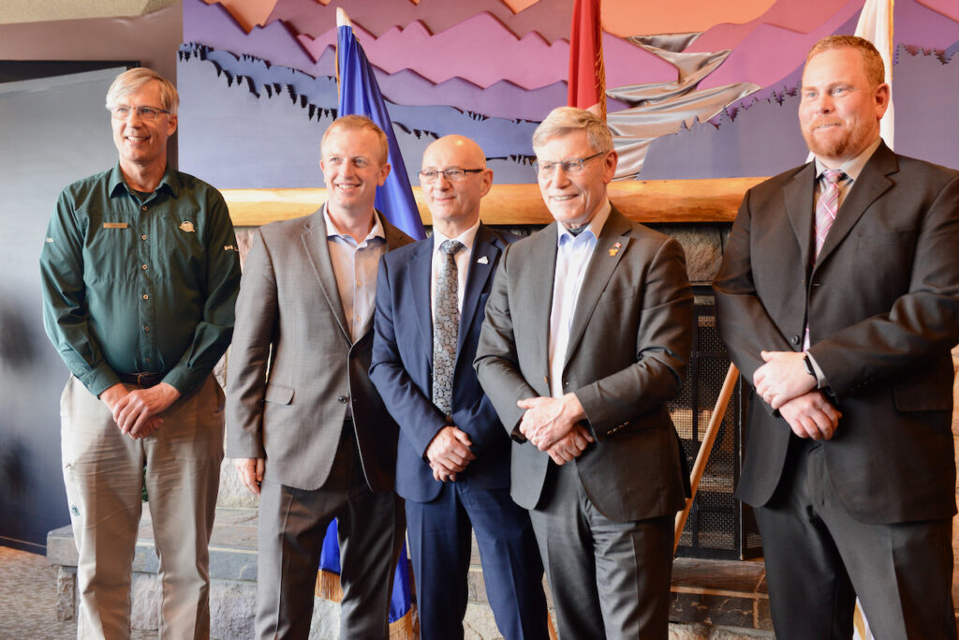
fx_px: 1332
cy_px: 320
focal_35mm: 50
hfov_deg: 39.6
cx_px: 480
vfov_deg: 27.0
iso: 1600
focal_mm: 50
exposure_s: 1/60
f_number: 4.5
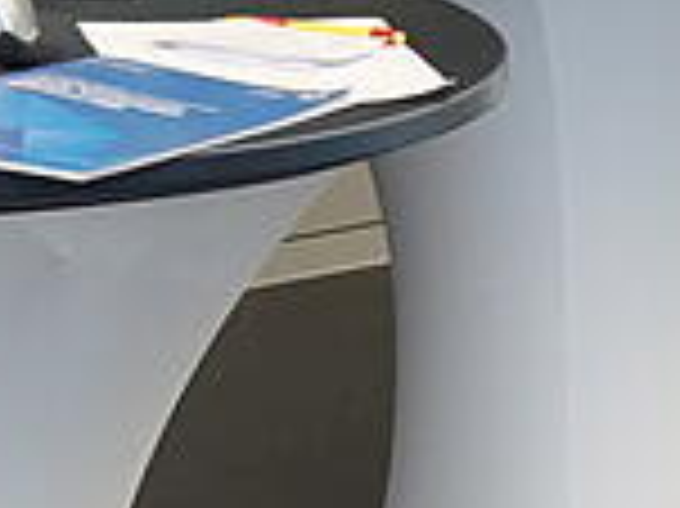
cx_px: 194
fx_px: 5869
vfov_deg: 5.0
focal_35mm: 299
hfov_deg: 6.6
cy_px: 115
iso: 640
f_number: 4
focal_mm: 16.54
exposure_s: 1/50
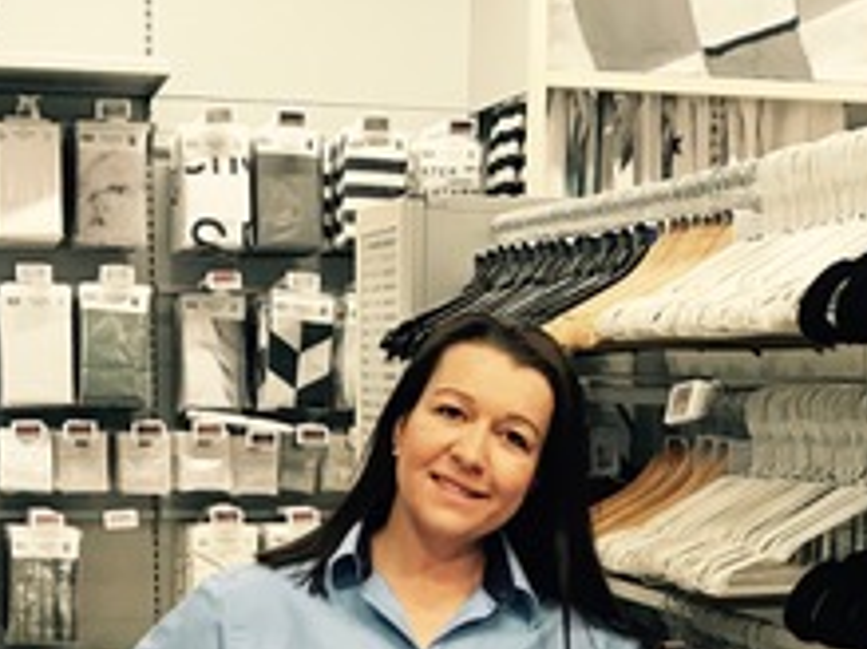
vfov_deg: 17.3
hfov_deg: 23.8
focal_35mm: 82
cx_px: 420
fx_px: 2053
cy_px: 752
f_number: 1.8
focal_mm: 3.99
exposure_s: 1/33
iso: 40
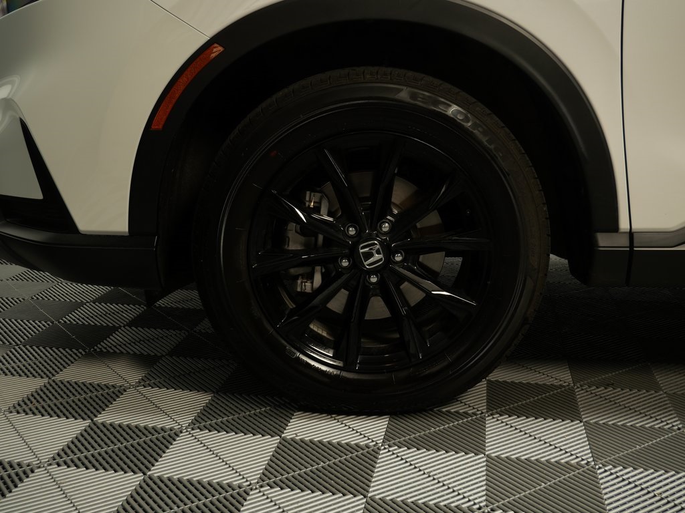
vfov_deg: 36.0
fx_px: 792
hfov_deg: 46.8
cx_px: 342
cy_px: 256
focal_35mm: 40
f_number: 5.6
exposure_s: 1/200
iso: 250
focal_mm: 20
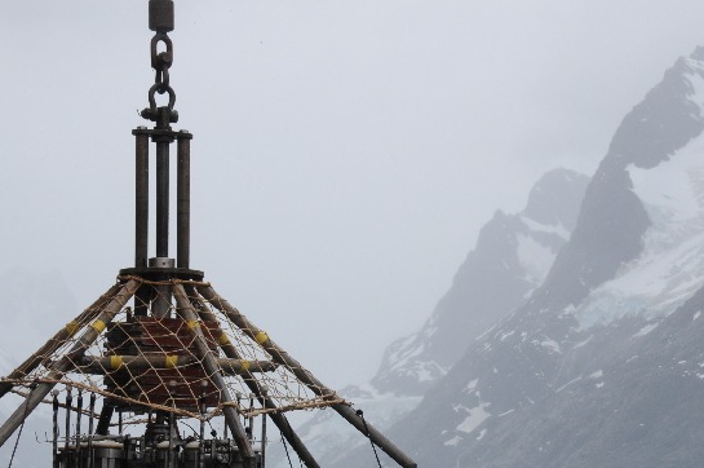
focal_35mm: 124
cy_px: 383
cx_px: 452
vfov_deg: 11.0
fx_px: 2422
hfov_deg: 16.5
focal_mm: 44
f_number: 13
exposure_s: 1/750
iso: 400
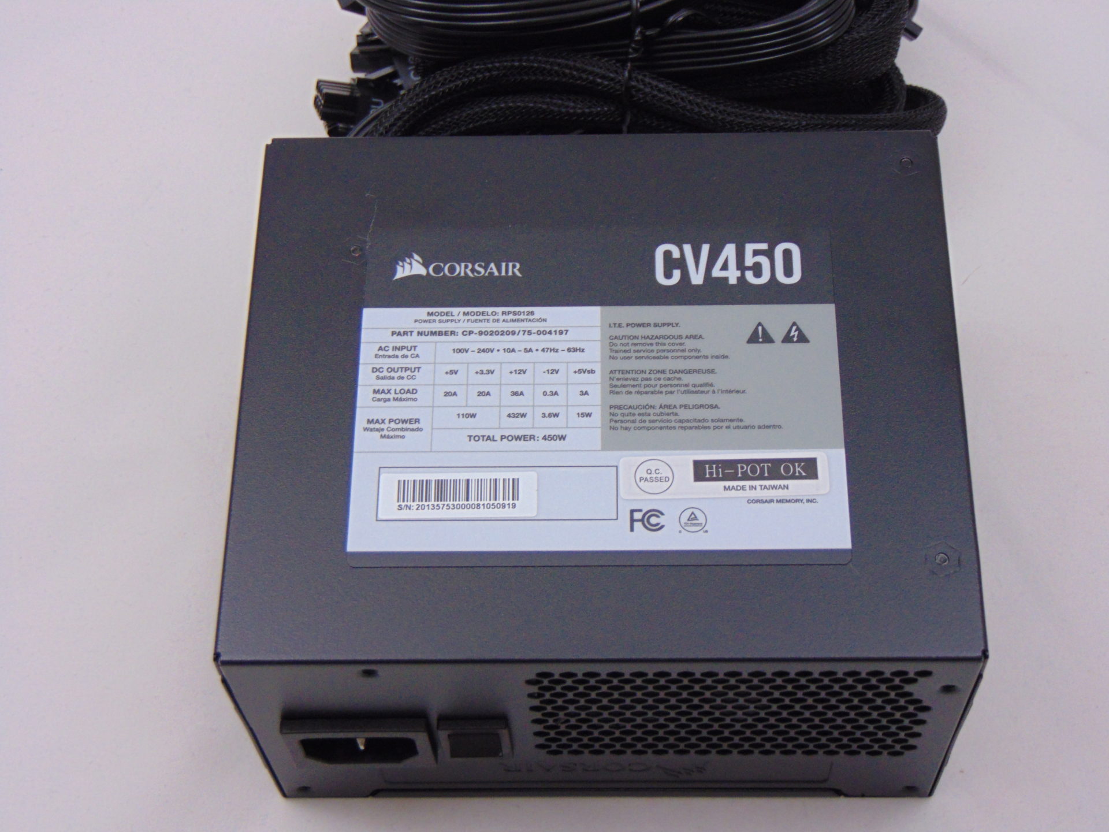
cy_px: 416
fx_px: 1922
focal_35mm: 60
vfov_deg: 24.4
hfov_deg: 32.2
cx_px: 554
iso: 200
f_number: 3.6
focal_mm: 10.8
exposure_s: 1/30
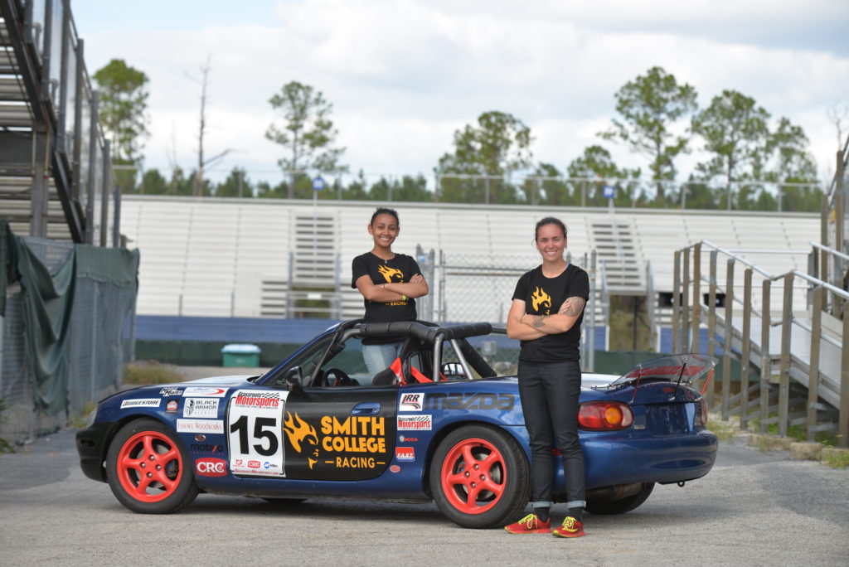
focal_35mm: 135
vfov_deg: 10.2
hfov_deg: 15.2
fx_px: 3185
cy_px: 284
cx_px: 424
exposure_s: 1/320
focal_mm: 135
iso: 100
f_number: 5.6
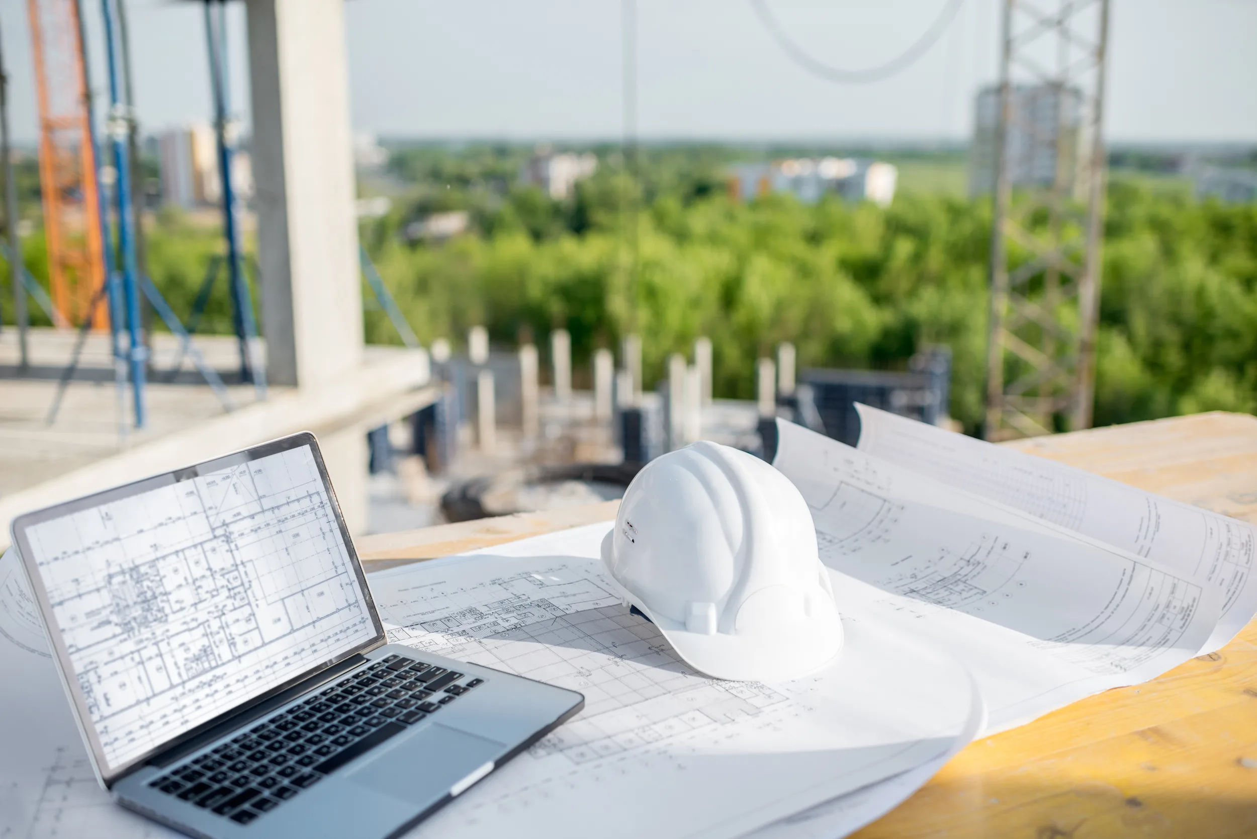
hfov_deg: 54.4
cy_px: 420
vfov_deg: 37.9
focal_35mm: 35
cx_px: 628
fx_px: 1222
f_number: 2.2
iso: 200
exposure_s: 1/3200
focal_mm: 35
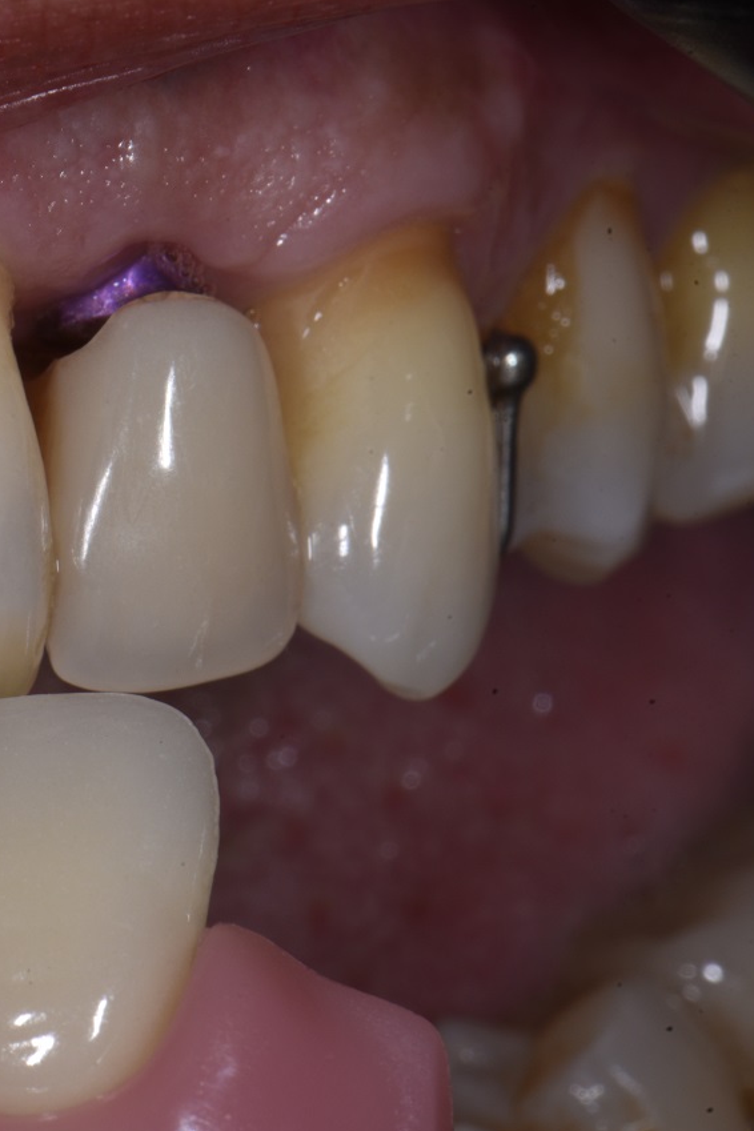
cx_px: -208
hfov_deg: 7.3
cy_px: 582
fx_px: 5843
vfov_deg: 11.1
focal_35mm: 186
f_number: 32
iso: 200
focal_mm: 105
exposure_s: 1/160
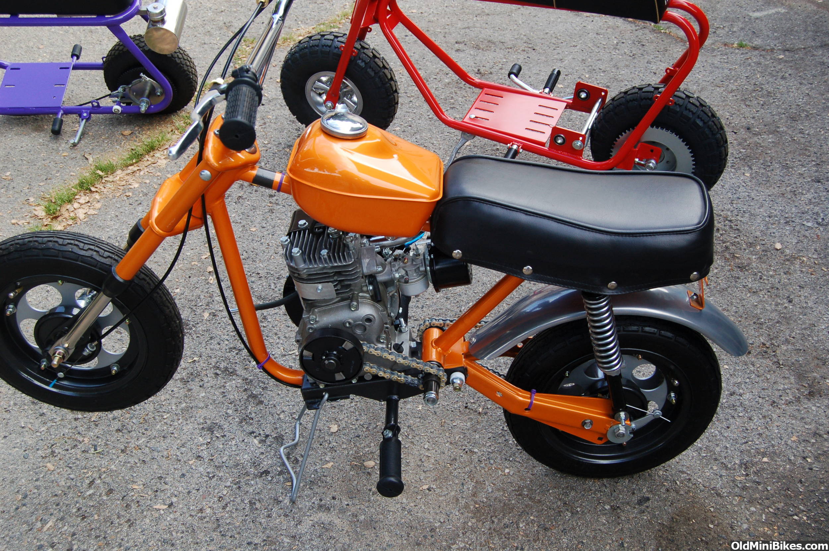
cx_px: 414
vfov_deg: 34.1
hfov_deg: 49.6
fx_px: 897
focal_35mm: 39
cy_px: 276
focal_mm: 26
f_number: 5.6
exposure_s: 1/125
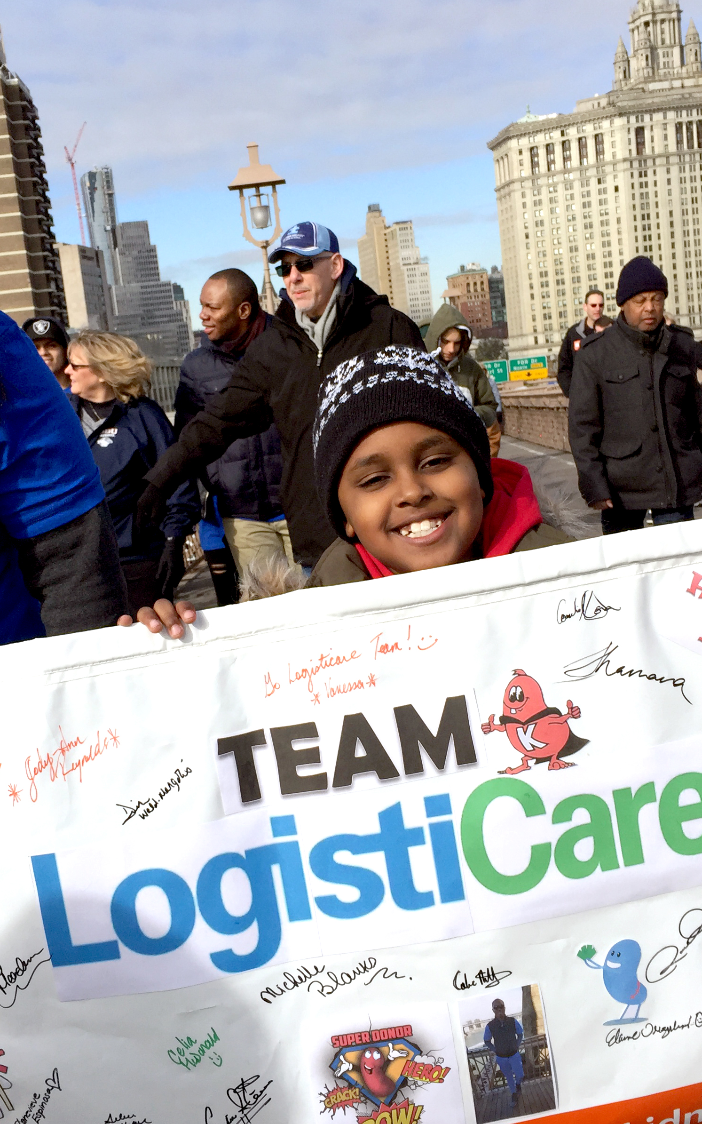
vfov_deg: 47.2
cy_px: 565
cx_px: 310
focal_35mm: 42
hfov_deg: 30.5
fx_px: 1286
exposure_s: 1/2083
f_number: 2.2
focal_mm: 4.15
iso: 32
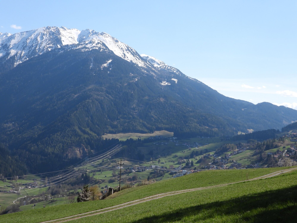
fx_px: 558
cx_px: 148
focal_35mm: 65
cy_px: 112
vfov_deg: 22.6
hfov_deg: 29.8
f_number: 3.5
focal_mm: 11.7
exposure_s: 1/1250
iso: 100
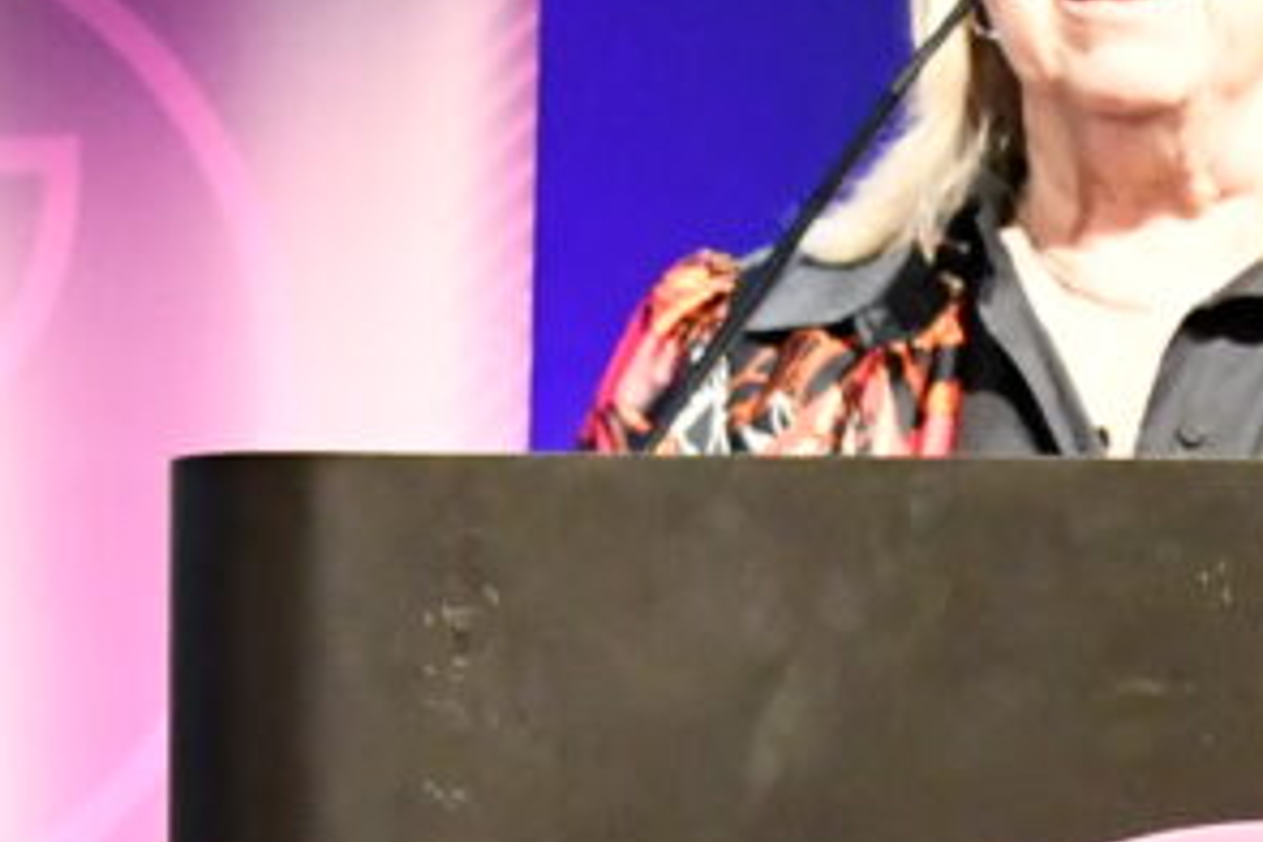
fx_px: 10980
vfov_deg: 4.3
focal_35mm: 313
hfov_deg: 6.6
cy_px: 1811
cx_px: 1254
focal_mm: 30
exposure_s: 1/60
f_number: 4.2
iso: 3600
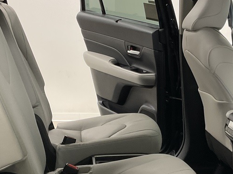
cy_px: 107
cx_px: 156
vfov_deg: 19.6
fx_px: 505
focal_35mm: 75
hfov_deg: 25.8
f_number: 1.8
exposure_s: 1/120
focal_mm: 3
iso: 50
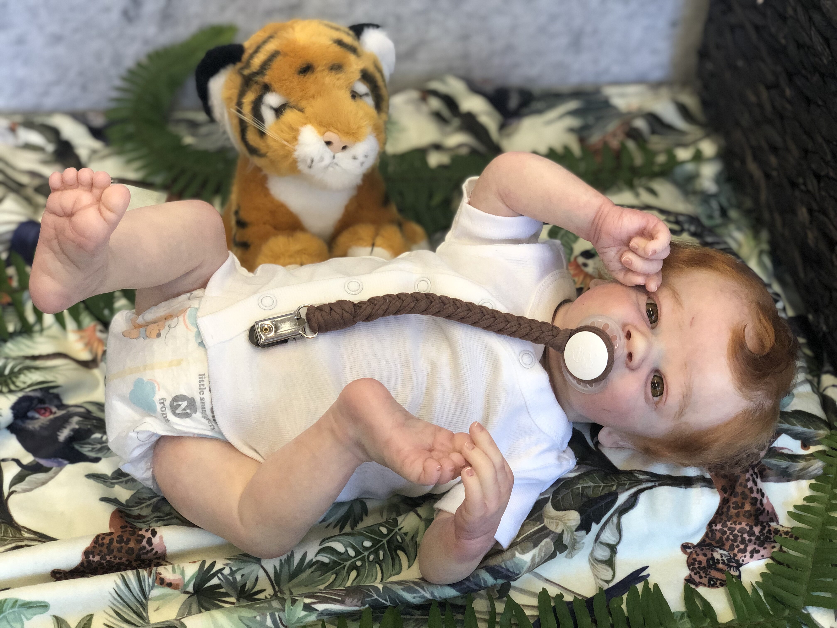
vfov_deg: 28.0
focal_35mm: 52
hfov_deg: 36.8
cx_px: 418
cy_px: 314
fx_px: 1257
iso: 125
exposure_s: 1/56
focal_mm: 6
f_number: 2.4
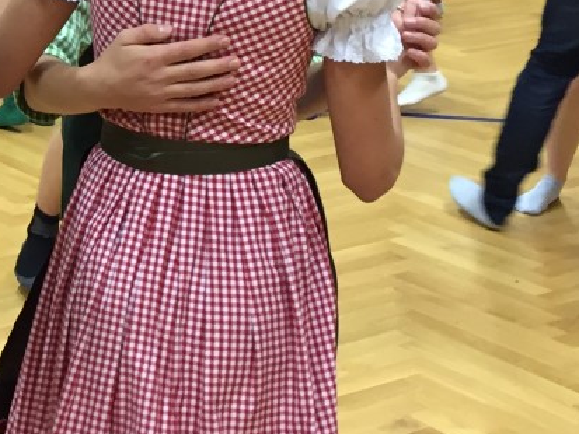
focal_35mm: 101
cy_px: 56
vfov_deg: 14.5
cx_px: -132
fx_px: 1690
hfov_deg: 18.4
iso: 80
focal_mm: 4.15
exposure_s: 1/33
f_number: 2.2
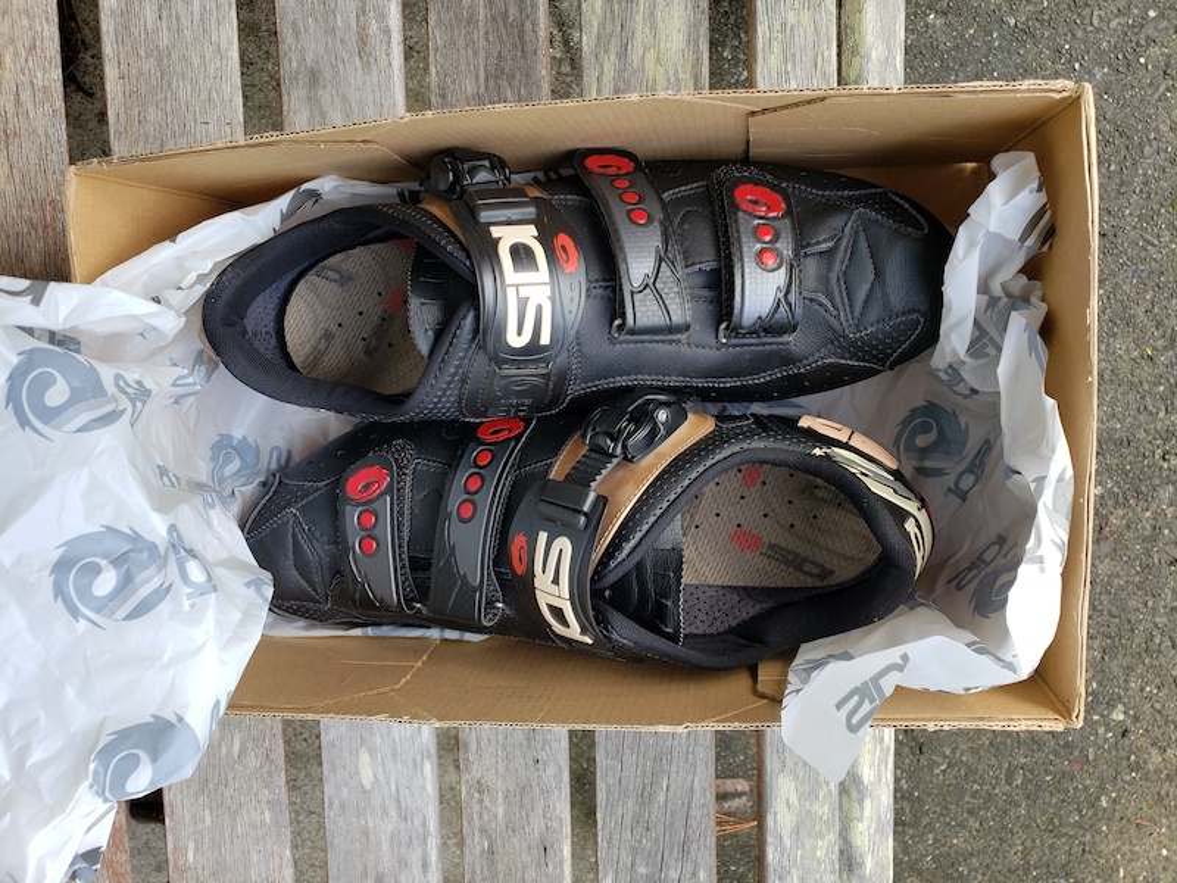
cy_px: 442
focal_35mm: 26
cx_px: 588
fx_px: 884
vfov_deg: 53.1
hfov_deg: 67.3
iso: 64
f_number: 2.4
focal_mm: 4.3
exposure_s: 1/120
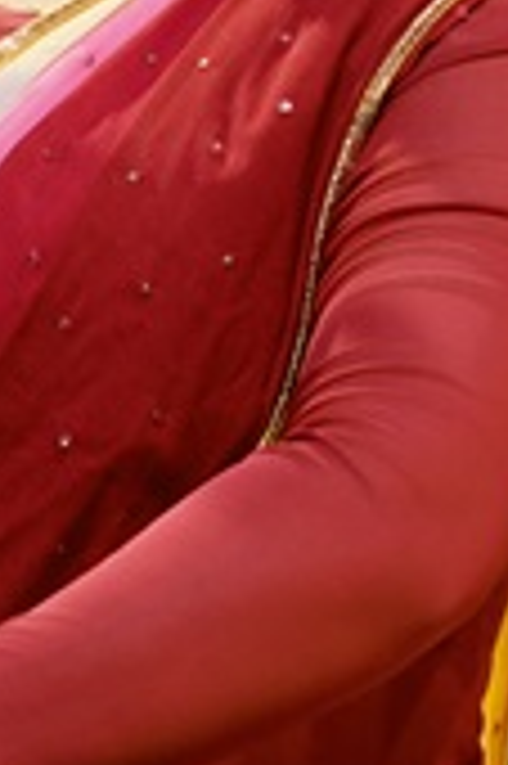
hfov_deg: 1.8
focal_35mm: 749
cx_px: 18
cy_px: -218
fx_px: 15885
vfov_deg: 2.8
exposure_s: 1/125
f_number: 6.3
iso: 500
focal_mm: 170
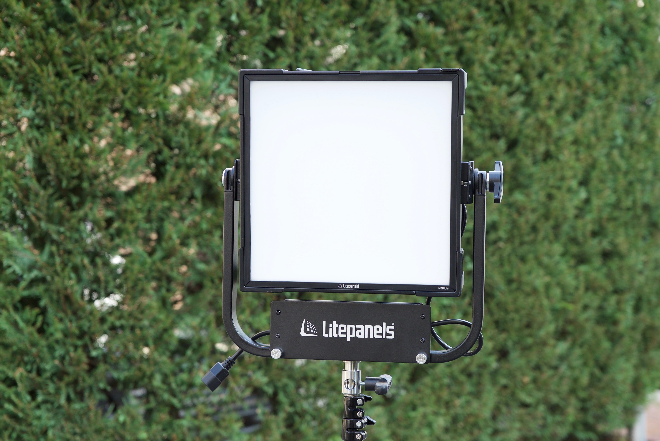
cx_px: 330
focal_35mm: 70
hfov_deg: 28.8
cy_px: 220
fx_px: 1284
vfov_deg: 19.5
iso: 640
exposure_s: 1/250
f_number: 4.5
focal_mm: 70
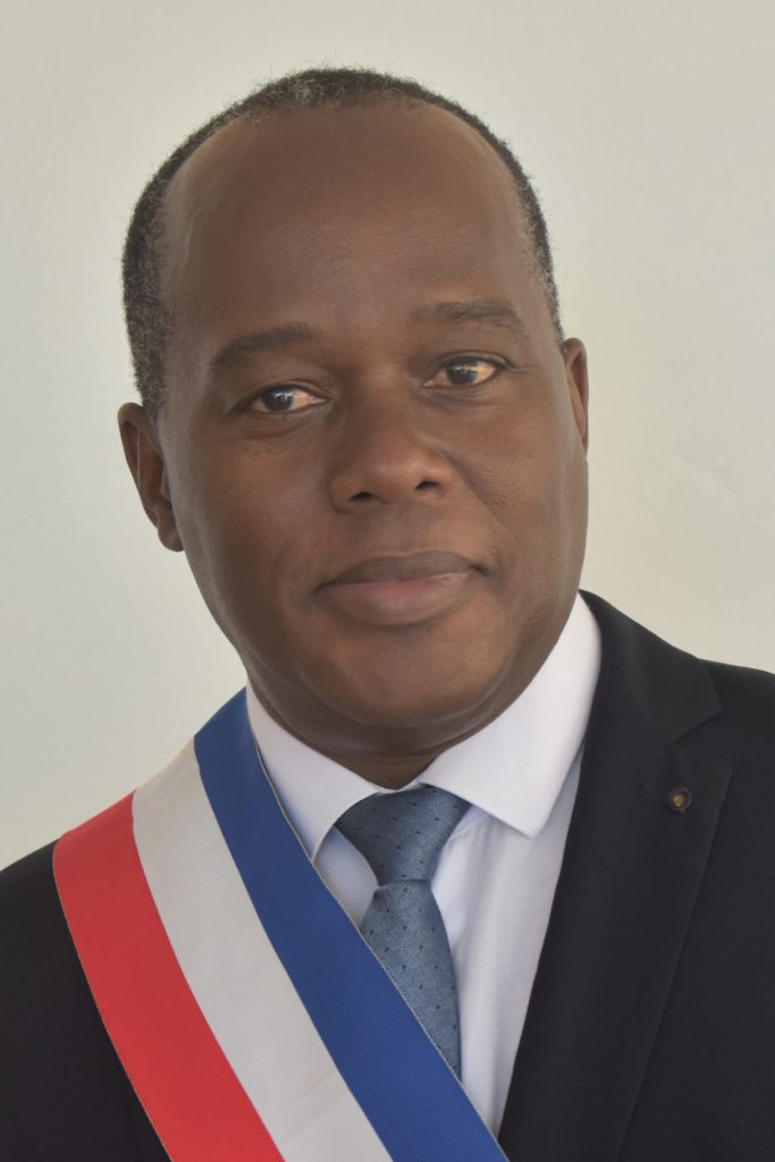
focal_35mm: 68
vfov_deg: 29.9
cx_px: 388
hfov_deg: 20.2
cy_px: 581
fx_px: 2179
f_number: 4.8
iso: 400
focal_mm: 45
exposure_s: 1/60
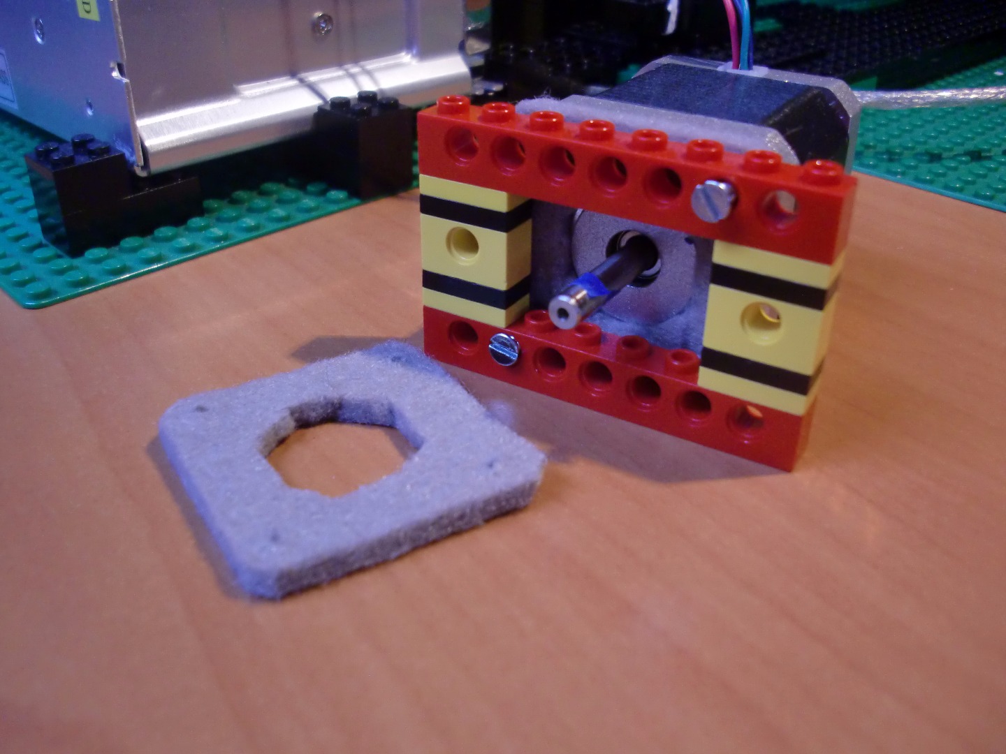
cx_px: 503
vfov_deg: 39.7
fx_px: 1046
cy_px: 377
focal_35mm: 36
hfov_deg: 51.4
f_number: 2.8
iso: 400
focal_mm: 6.3
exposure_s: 1/320
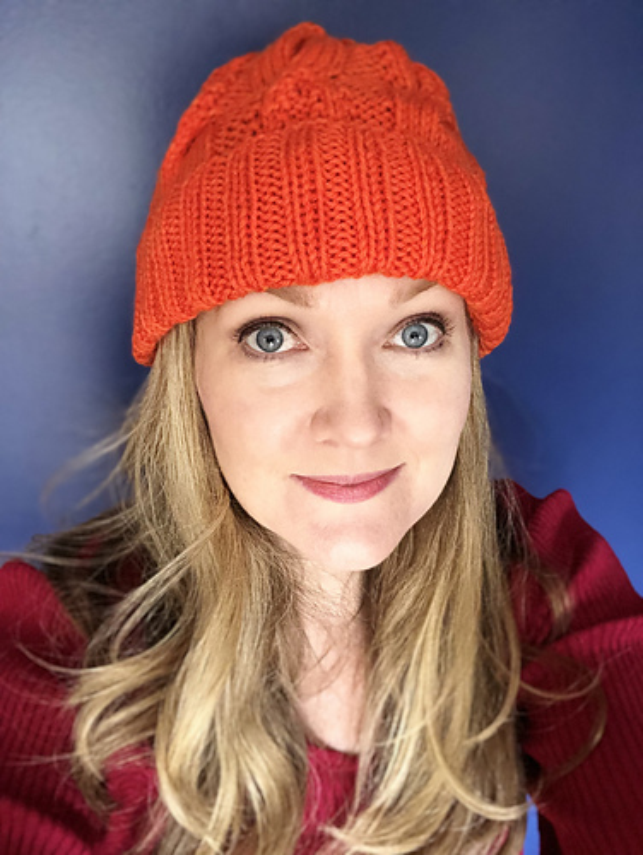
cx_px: 322
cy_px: 428
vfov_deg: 56.8
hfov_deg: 44.2
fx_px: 791
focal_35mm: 32
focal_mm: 2.87
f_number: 2.2
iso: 160
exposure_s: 1/30
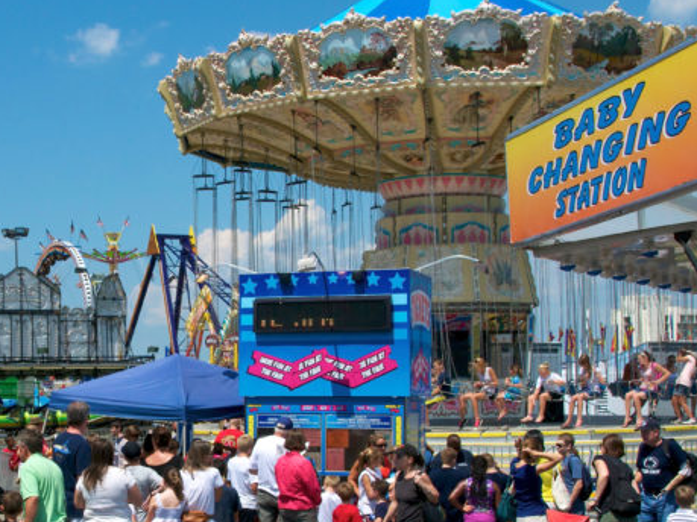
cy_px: 359
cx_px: 115
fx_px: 1366
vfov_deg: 21.6
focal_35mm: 68
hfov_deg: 27.9
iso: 800
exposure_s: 1/800
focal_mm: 27
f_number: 14
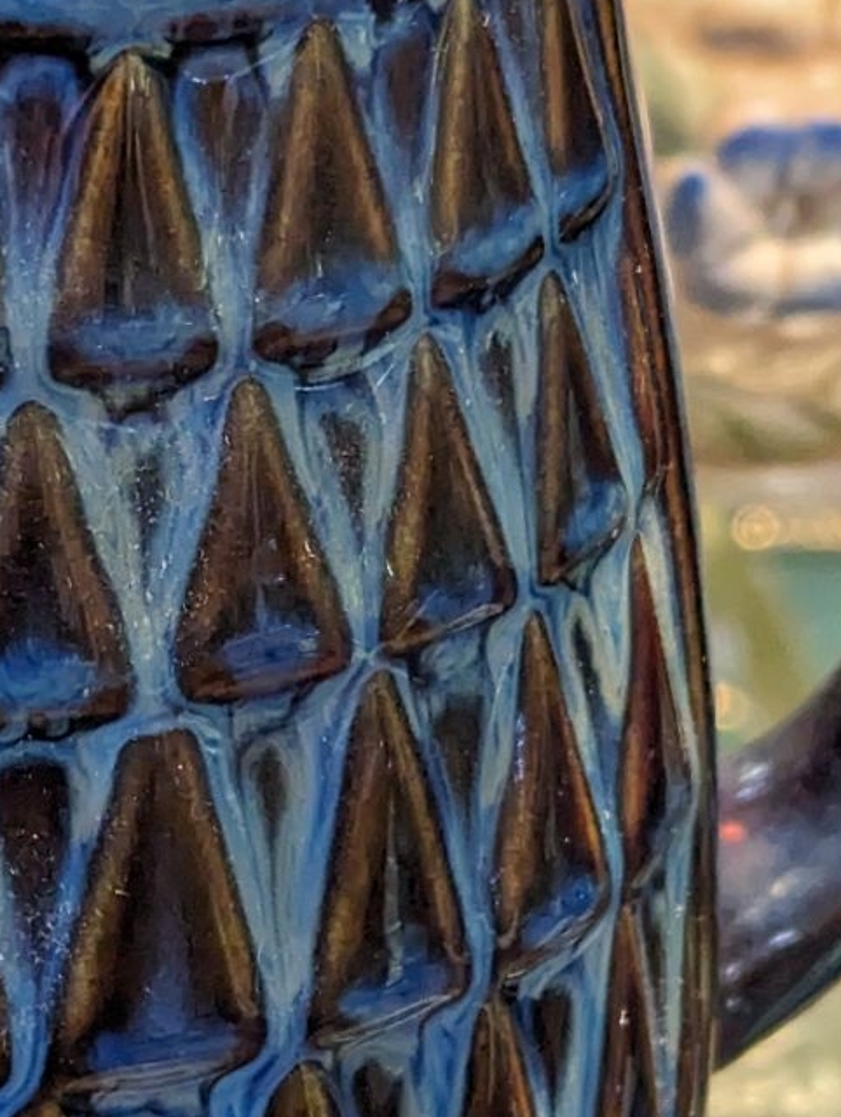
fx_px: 4943
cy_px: 506
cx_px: 265
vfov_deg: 12.9
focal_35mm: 153
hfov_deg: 9.7
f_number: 1.85
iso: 735
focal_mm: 6.81
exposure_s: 1/99.9
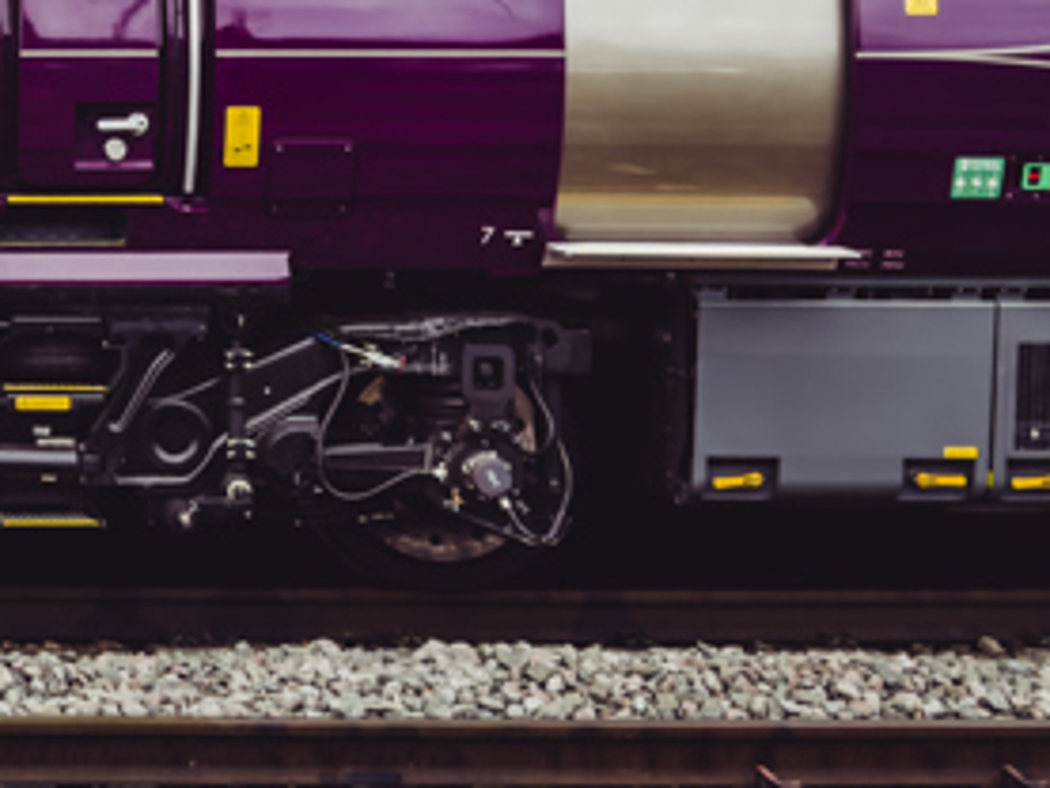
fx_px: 3065
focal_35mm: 101
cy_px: 38
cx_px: -379
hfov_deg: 17.9
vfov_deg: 14.5
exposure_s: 1/140
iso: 50
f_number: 1.8
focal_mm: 6.76
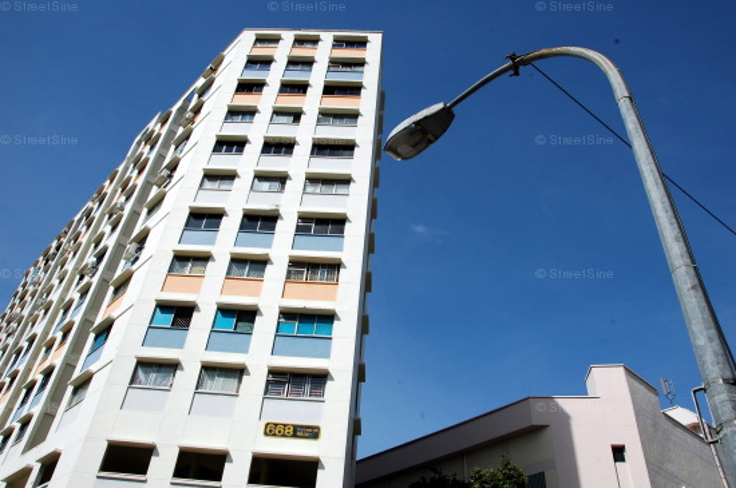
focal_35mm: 27
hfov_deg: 67.5
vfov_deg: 47.8
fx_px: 551
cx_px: 368
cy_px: 244
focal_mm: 18
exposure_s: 1/400
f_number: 13
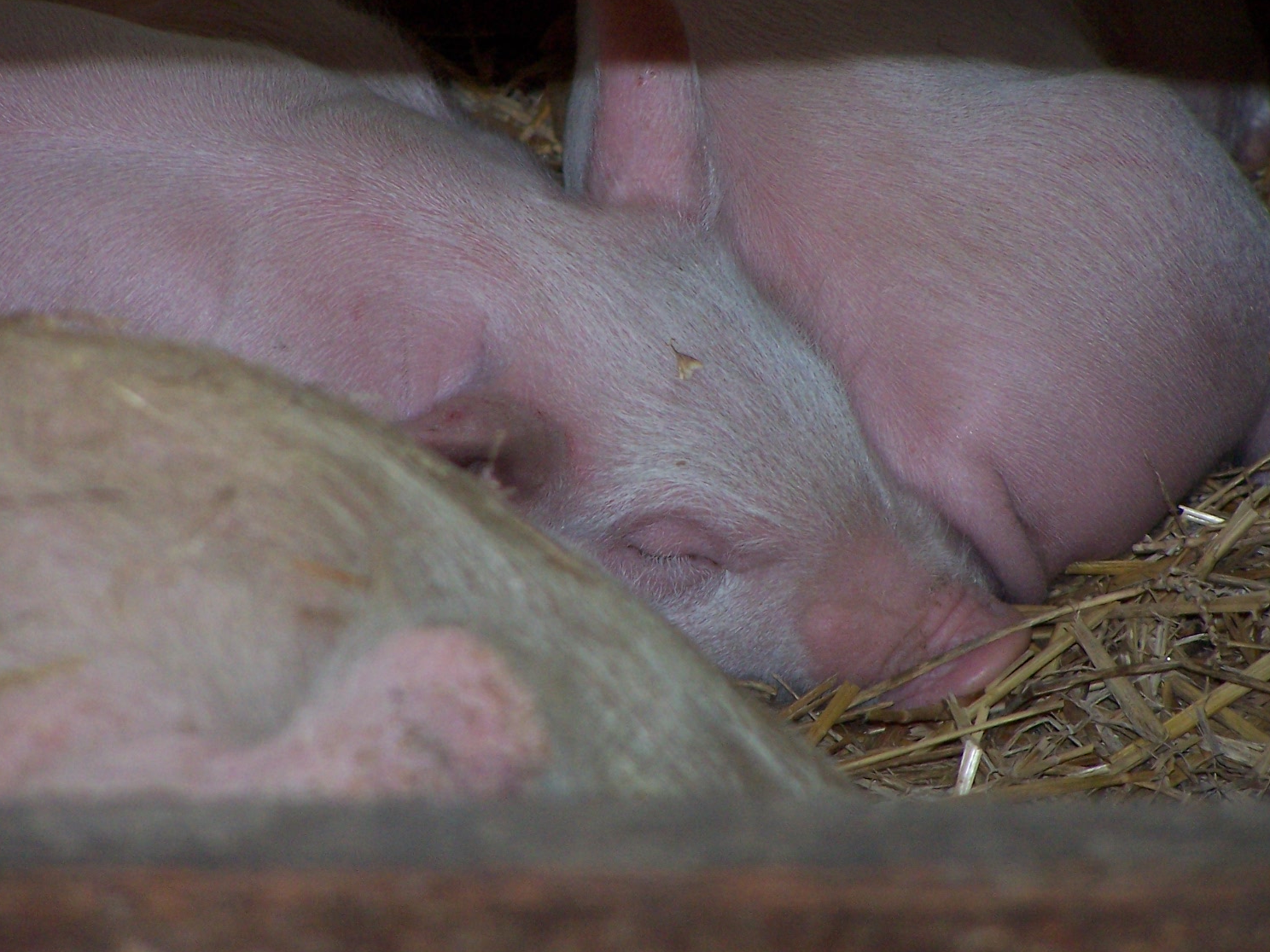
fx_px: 15519
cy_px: 445
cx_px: 670
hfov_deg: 4.7
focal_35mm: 423
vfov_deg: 3.5
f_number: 3.7
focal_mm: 63
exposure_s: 1/350
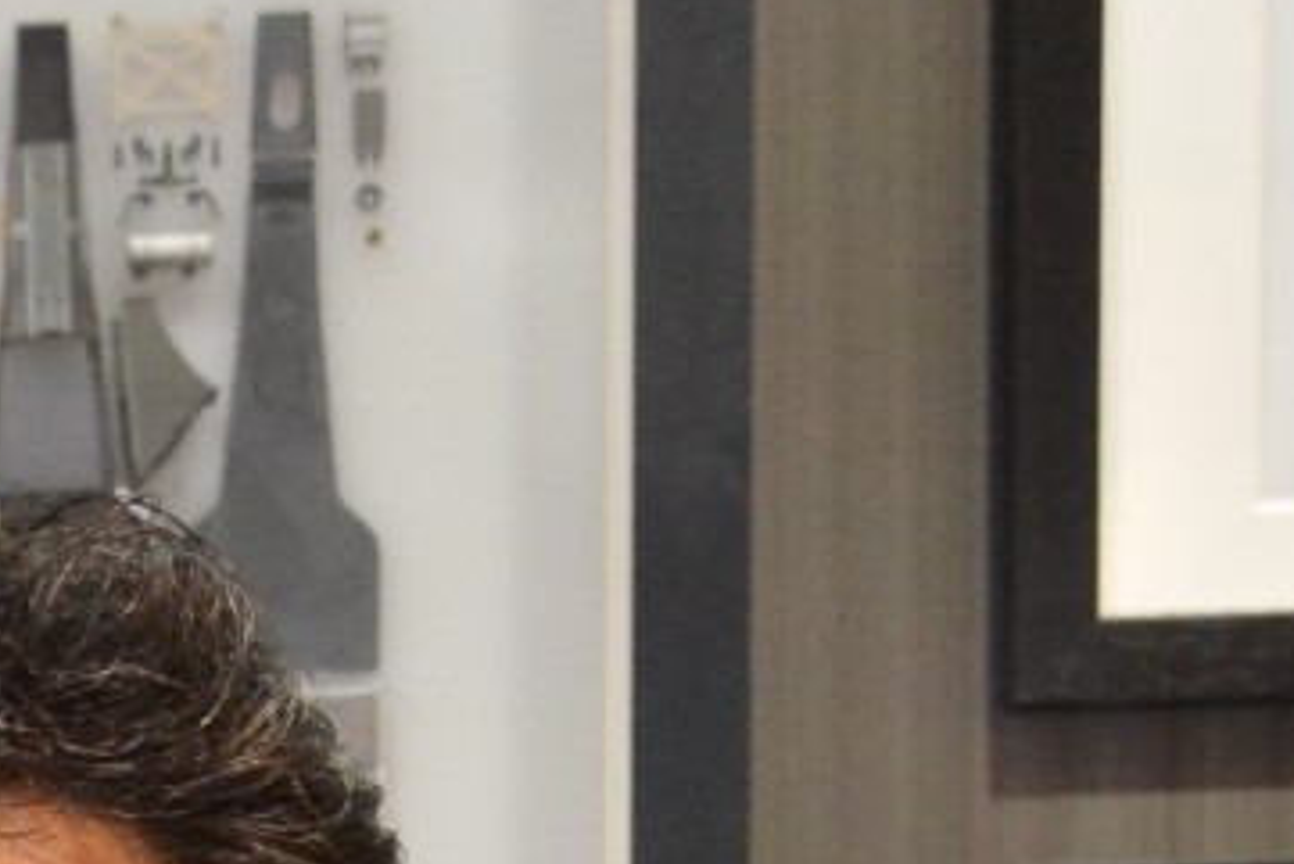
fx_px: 8414
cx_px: -1176
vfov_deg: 5.7
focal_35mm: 234
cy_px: 2018
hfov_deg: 8.4
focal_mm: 44
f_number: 5
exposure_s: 1/80
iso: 3200
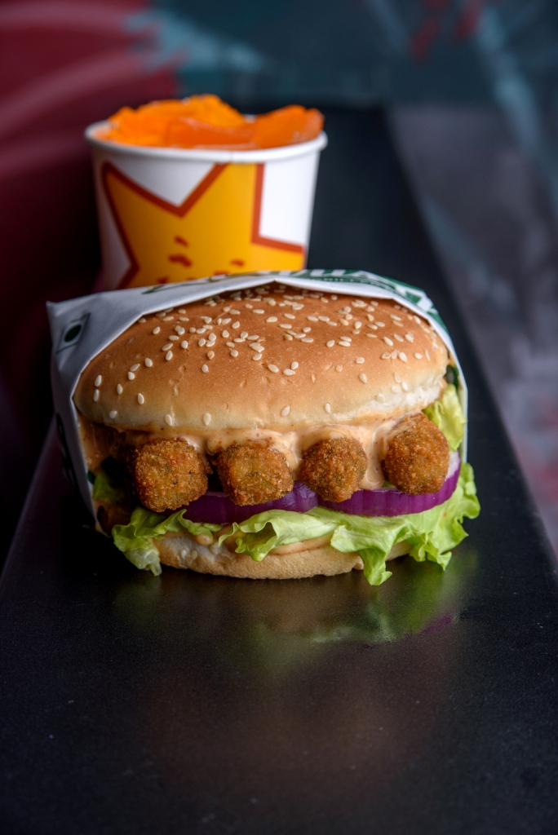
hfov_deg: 13.1
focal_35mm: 105
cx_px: 279
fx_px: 2438
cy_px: 418
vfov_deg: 19.4
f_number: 11
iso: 50
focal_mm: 105
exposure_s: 1/200
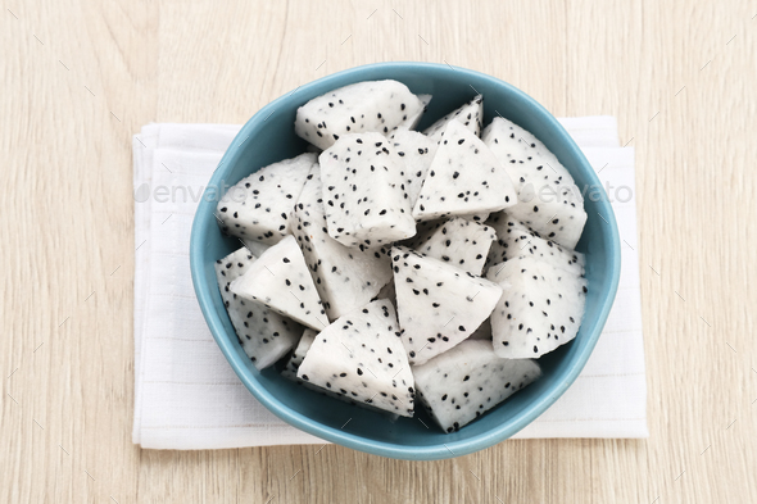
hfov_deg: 37.5
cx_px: 378
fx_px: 1114
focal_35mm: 53
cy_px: 252
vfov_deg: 25.5
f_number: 10
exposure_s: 1/80
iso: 400
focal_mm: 35
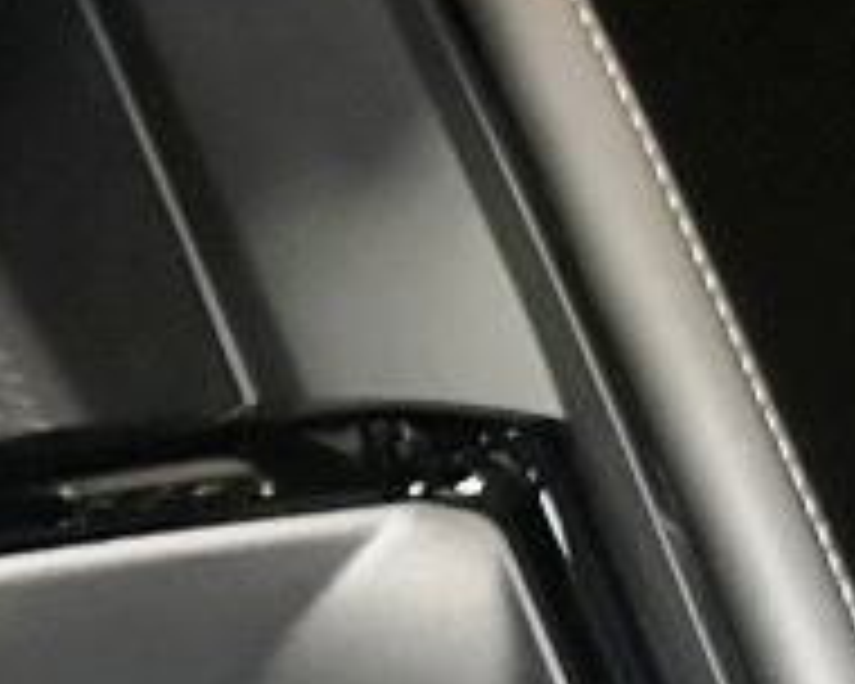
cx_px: -230
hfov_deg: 14.7
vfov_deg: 11.2
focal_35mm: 126
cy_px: 1305
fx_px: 3188
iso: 1600
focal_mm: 6.86
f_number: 1.78
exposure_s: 1/30
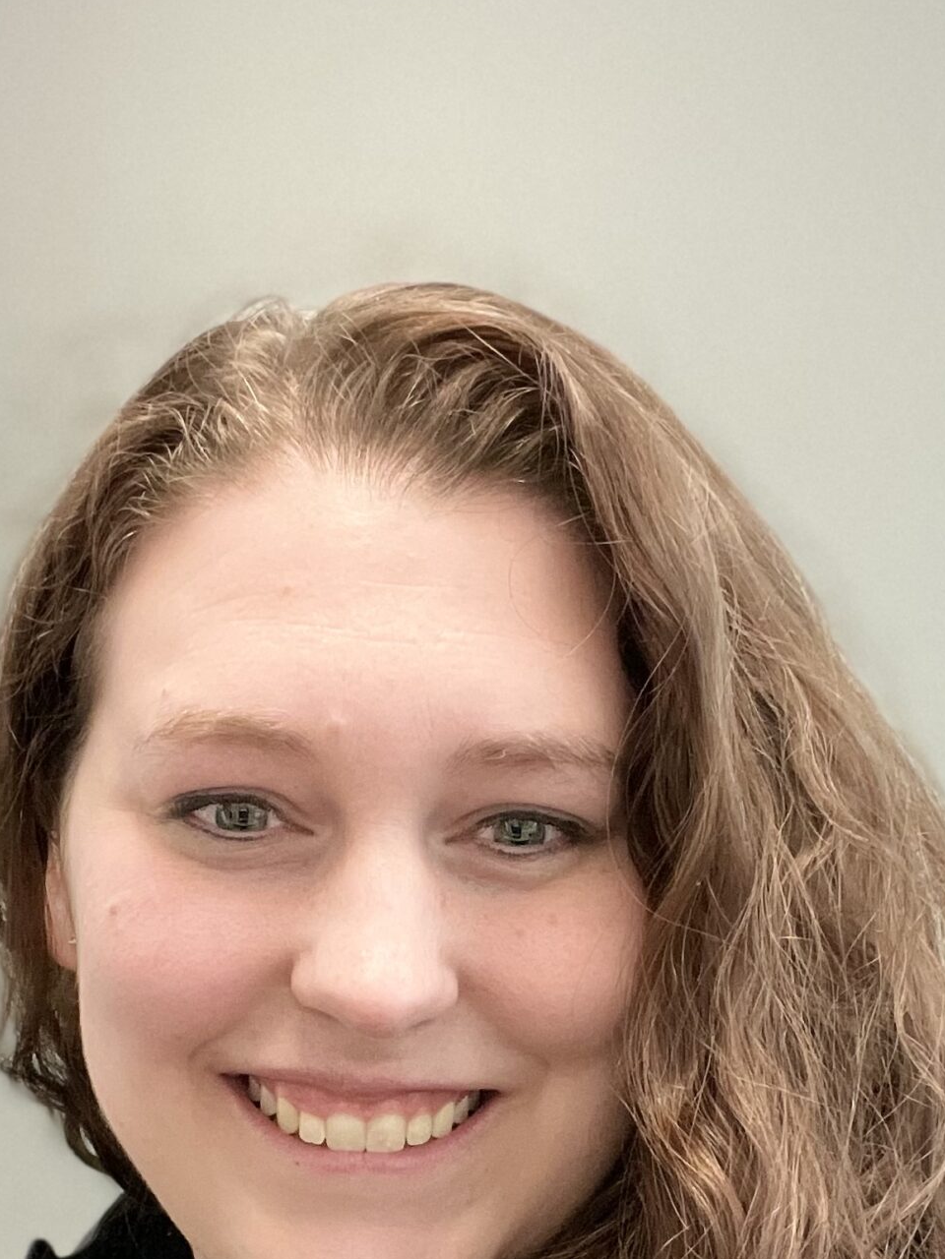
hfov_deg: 24.4
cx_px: 437
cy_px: 1155
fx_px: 2184
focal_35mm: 60
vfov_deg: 30.6
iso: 400
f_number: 2.2
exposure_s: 1/40
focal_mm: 2.71
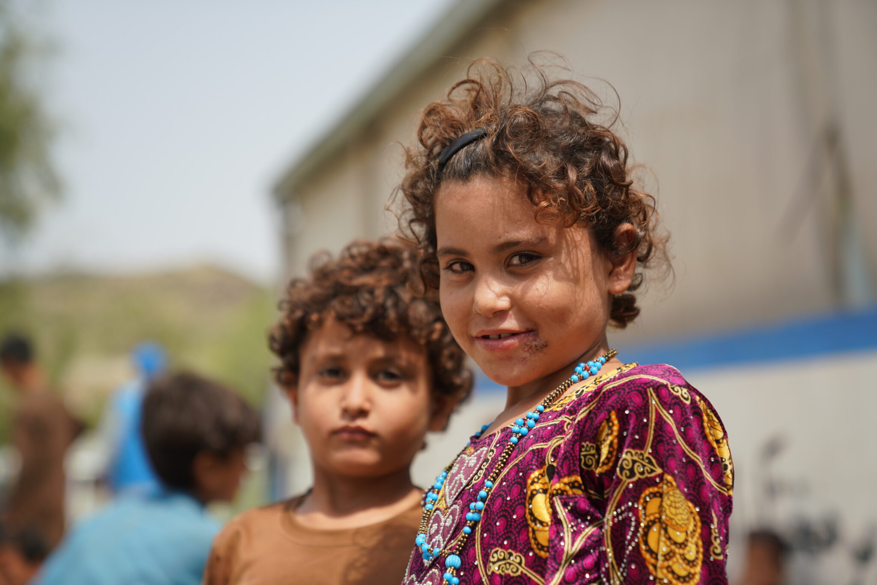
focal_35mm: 70
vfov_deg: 19.5
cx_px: 438
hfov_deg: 28.8
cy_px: 292
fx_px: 1705
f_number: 2.8
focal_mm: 70
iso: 100
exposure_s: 1/1600
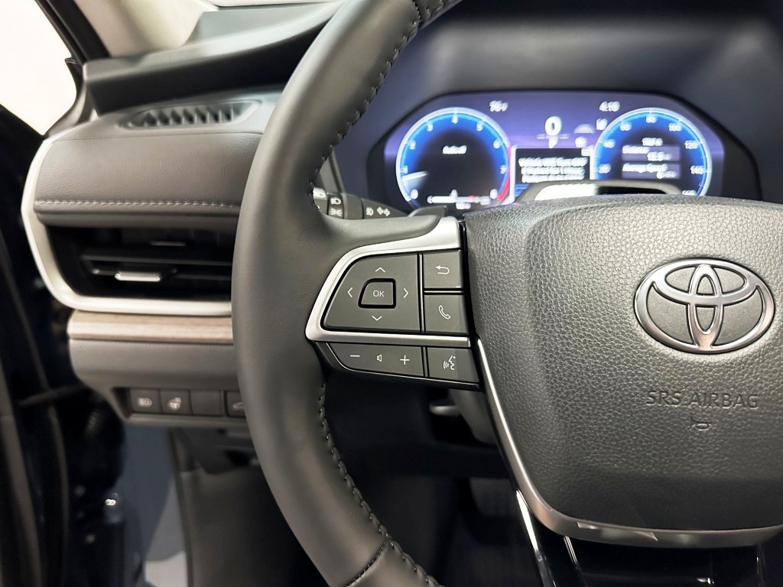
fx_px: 543
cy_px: 294
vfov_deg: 56.8
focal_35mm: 24
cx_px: 392
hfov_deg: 71.6
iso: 1000
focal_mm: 6.86
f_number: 1.78
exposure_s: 1/40
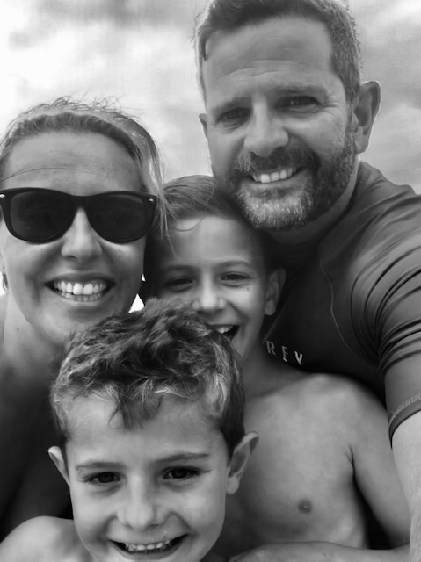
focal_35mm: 32
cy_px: 281
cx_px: 210
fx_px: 520
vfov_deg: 56.9
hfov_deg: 44.1
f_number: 2.2
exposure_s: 1/621
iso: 20
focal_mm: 2.87
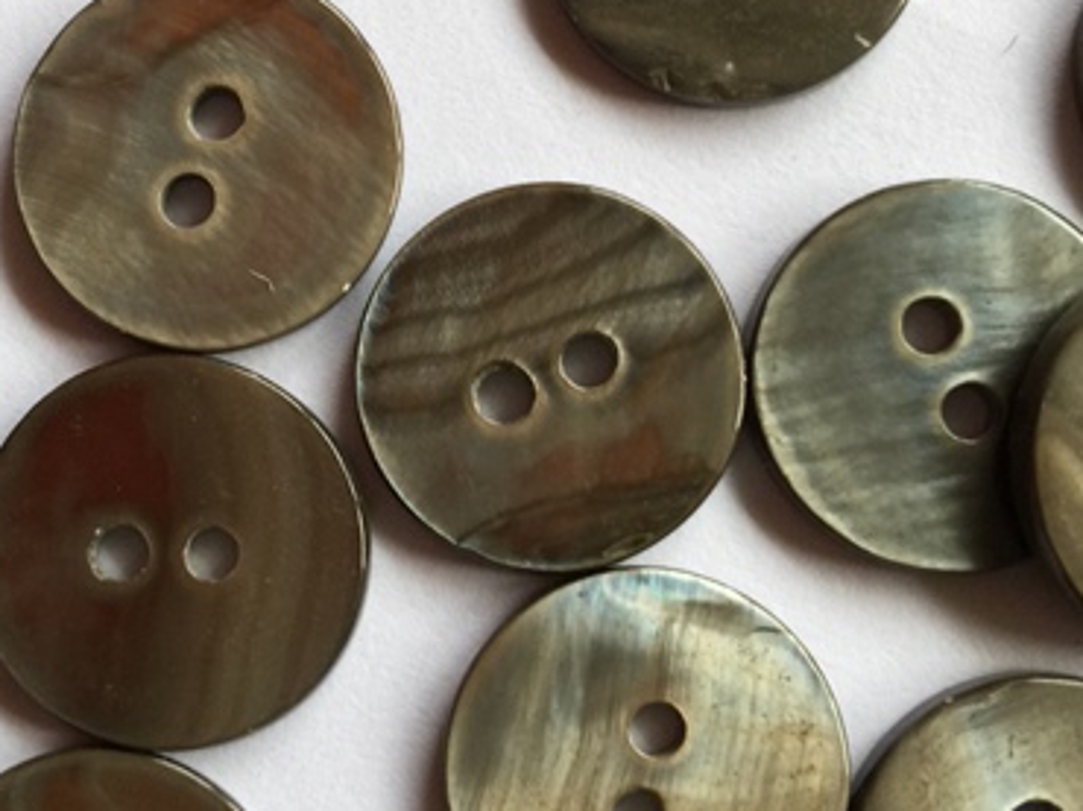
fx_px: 2001
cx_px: 316
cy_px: 293
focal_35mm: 64
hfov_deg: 29.9
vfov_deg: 22.8
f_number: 2.2
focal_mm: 4.15
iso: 32
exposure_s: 1/40
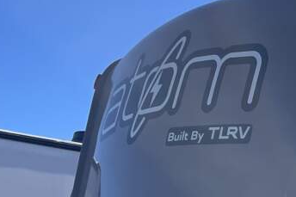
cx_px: 496
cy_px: 380
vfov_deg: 11.4
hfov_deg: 16.3
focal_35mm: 110
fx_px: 904
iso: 32
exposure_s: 1/2882
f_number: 1.6
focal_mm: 4.2
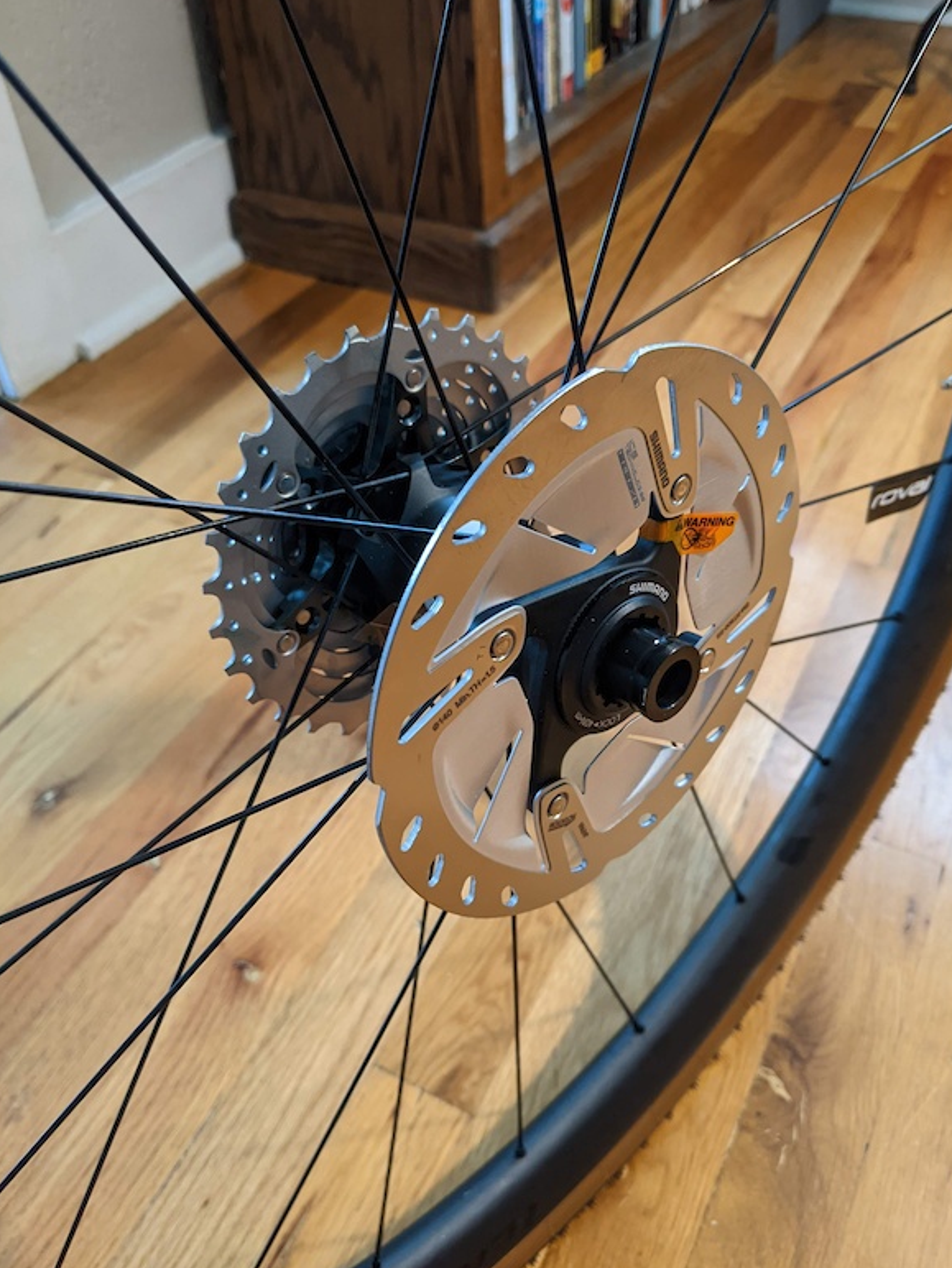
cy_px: 617
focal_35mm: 28
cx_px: 488
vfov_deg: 63.4
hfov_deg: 49.8
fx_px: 1026
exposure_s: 1/24
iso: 295
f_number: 1.8
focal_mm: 4.44
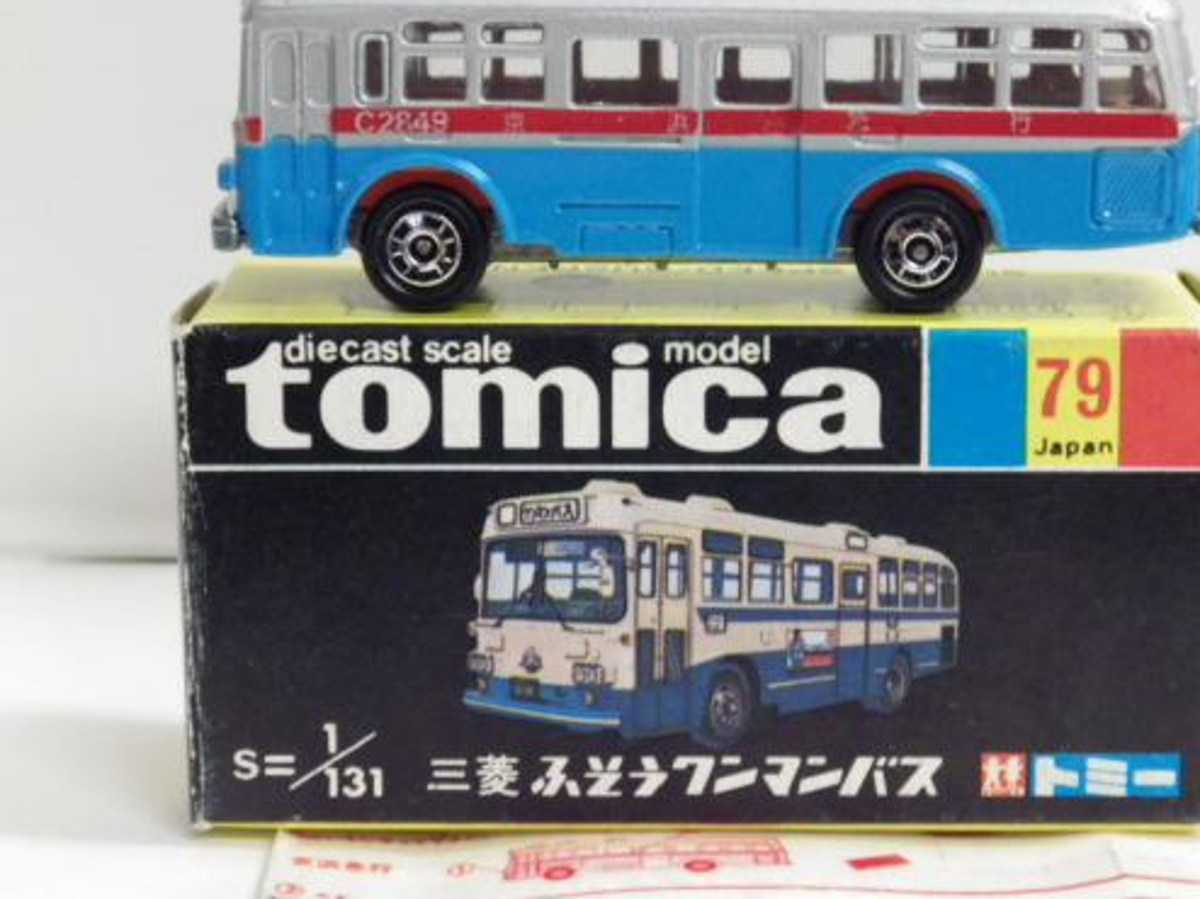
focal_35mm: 92
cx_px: 661
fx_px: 3188
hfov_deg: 21.3
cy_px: 394
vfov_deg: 16.0
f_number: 4.2
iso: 800
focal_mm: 12.8
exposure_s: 1/40
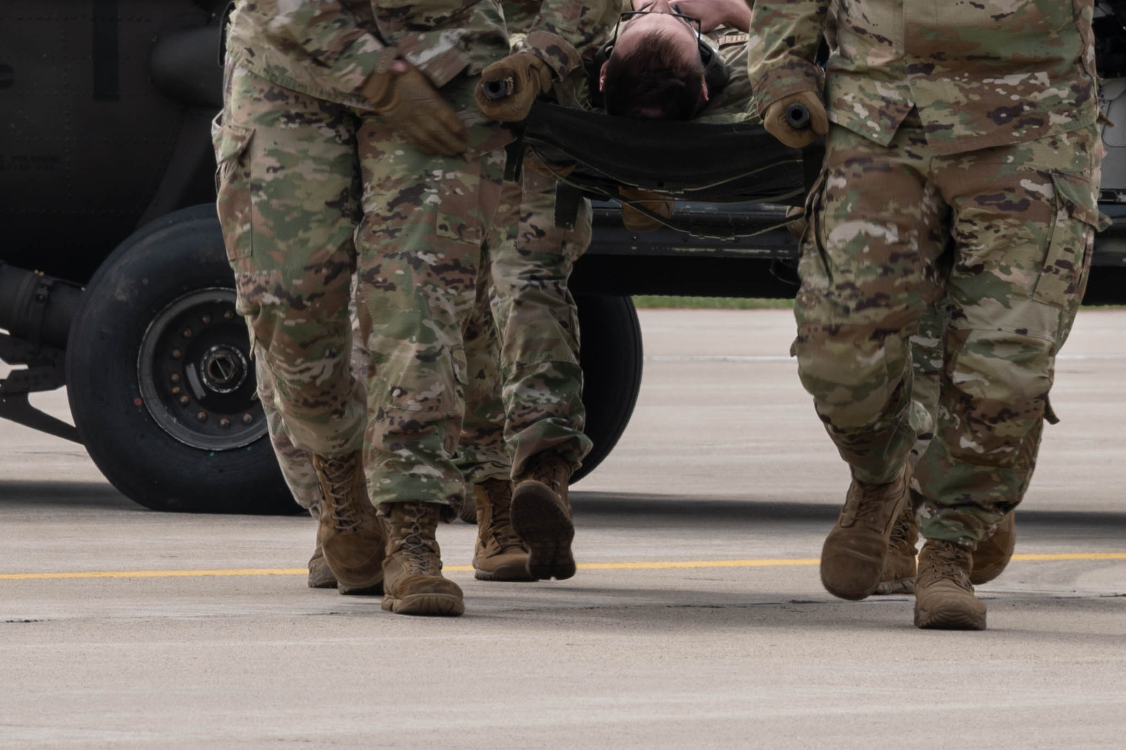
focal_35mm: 577
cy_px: -321
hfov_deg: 3.6
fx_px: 18046
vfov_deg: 2.4
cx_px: 353
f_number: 11
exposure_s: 1/160
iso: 100
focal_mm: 200
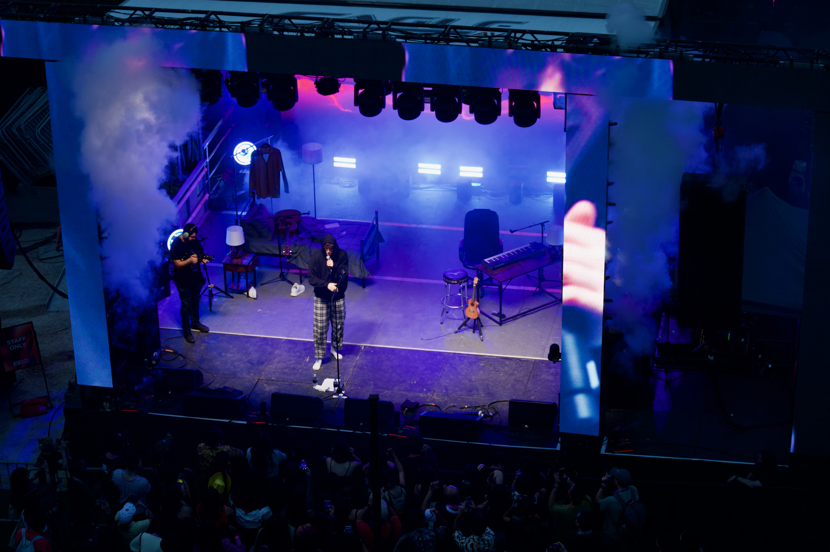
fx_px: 2073
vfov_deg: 15.2
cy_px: 276
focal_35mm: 90
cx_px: 415
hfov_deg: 22.6
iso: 280
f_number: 4.5
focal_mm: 60
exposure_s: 1/250
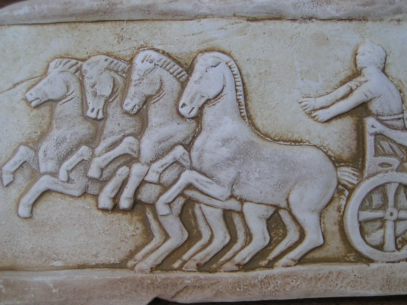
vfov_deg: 23.3
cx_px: 204
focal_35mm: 63
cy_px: 152
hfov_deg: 30.7
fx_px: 741
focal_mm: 9.7
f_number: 3.2
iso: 80
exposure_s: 1/60
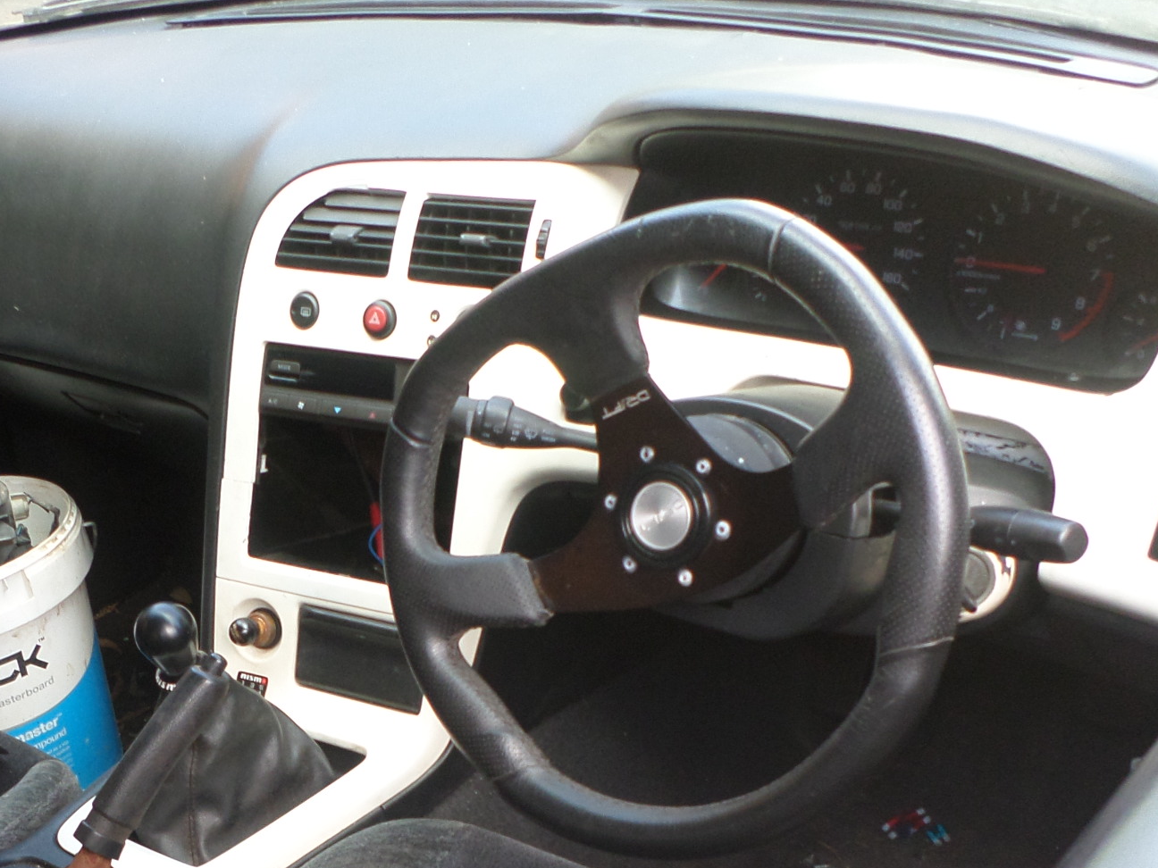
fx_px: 1673
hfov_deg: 37.4
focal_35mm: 50
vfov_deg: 27.9
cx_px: 307
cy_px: 806
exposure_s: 1/45
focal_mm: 4.5
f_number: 2.5
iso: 80
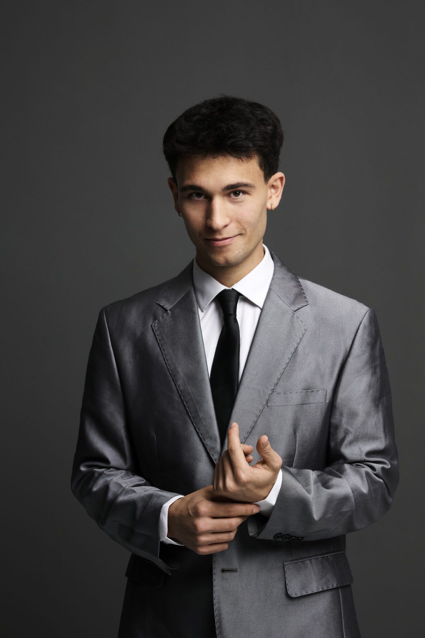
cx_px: 212
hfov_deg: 16.1
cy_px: 319
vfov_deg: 23.9
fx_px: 1505
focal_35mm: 85
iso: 320
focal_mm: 85
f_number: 8
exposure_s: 1/200
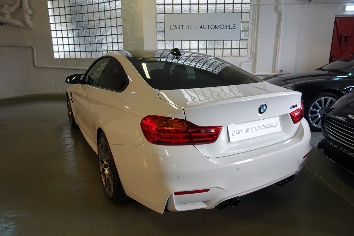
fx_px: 236
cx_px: 177
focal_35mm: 24
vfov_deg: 53.1
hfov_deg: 73.7
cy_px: 118
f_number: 2.2
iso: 125
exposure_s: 1/30
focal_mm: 8.8
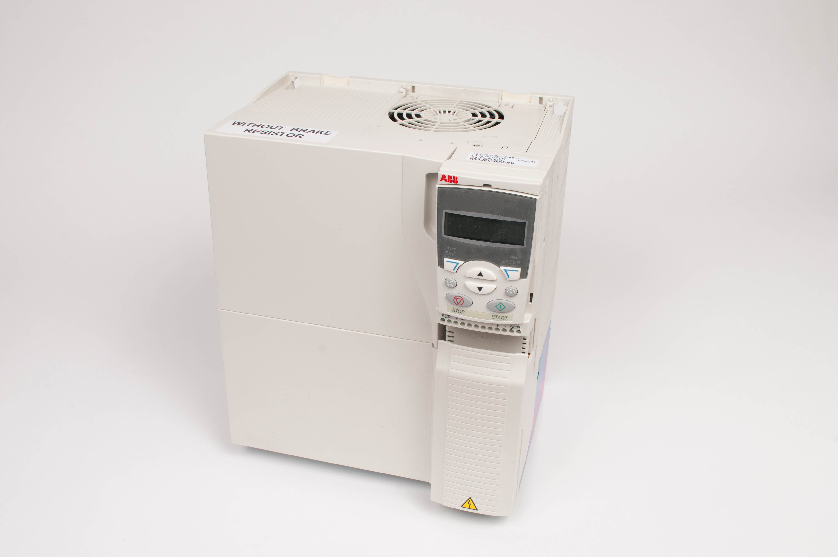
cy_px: 278
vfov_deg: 34.1
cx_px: 419
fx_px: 907
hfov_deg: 49.6
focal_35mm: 39
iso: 200
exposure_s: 1/80
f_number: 13
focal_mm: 26
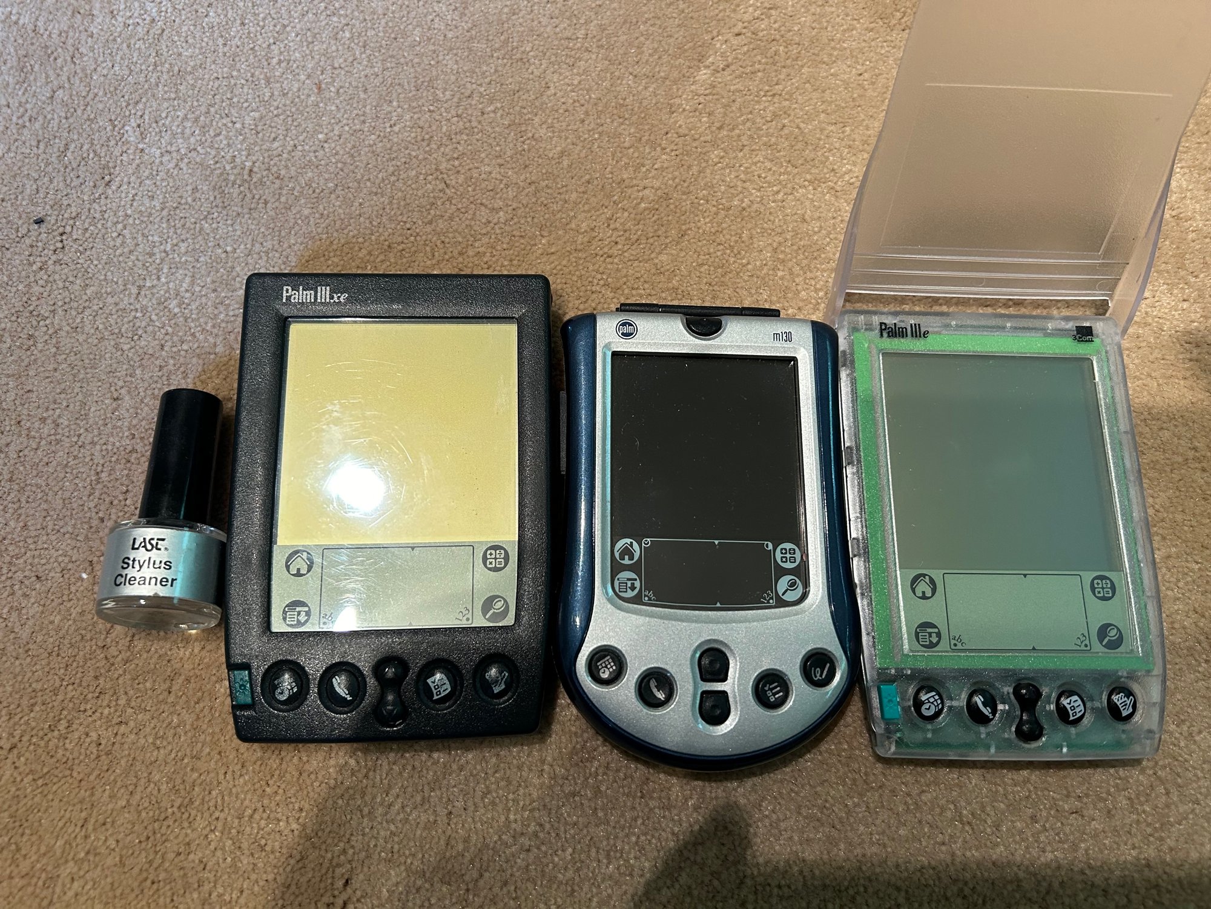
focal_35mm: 26
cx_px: 606
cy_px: 454
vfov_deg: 53.1
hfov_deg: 67.3
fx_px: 910
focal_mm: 5.7
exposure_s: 1/60
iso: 200
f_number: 1.5
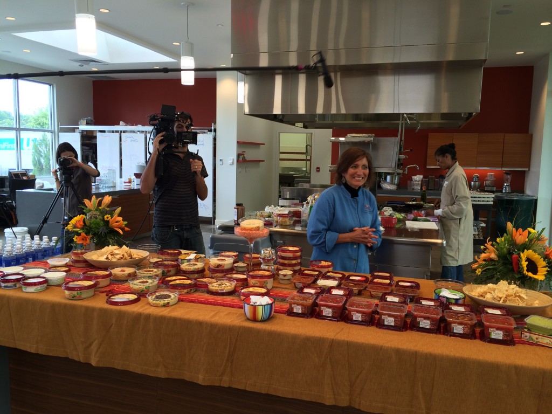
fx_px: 478
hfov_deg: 60.0
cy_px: 207
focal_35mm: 30
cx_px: 276
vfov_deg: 46.8
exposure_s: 1/40
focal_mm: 4.12
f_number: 2.2
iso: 40
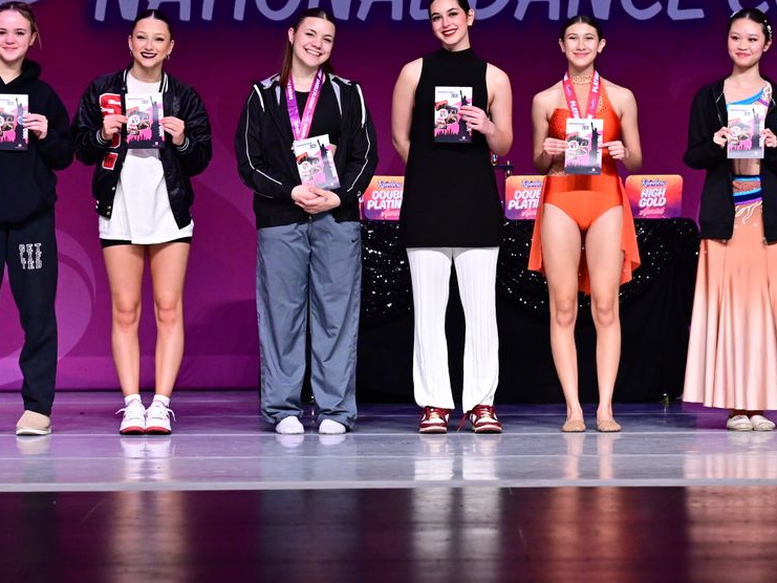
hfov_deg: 9.2
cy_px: 154
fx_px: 4804
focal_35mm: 214
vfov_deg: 6.9
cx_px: 573
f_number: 4
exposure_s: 1/1000
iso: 2500
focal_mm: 110
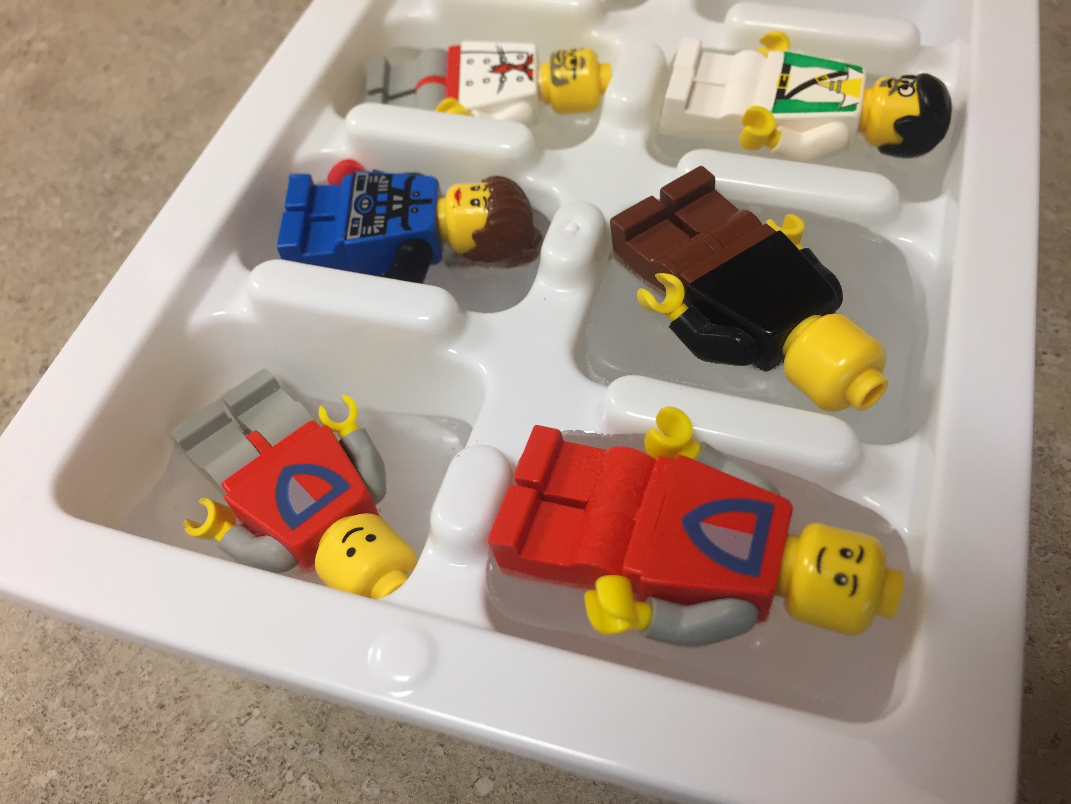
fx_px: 897
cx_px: 536
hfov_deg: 61.7
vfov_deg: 48.2
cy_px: 402
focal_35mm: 29
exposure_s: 1/30
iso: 64
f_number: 2.2
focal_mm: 4.15
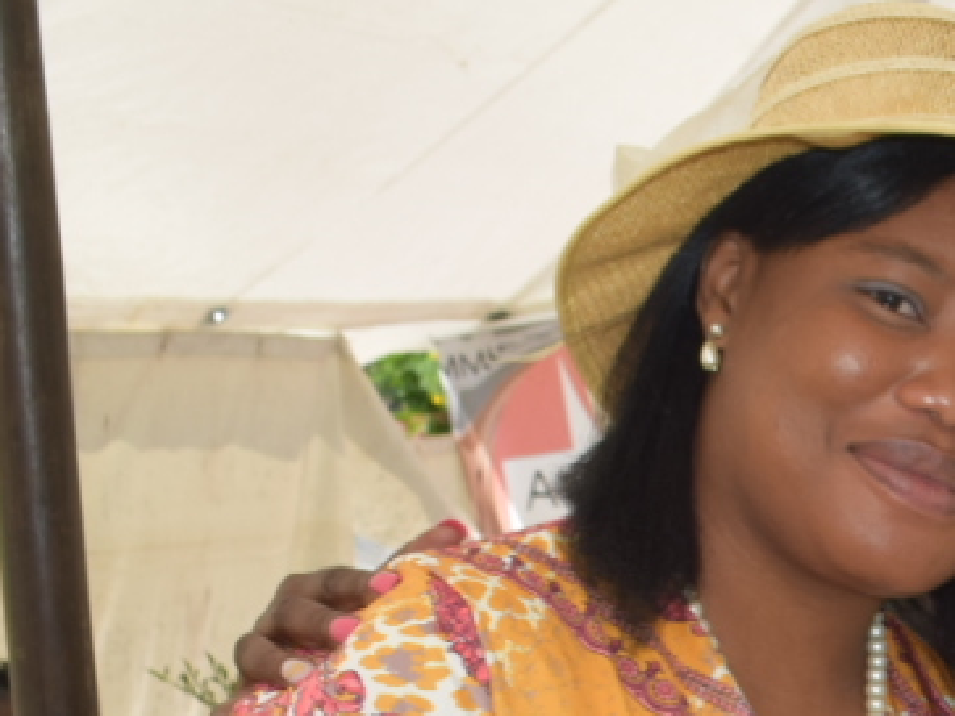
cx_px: 1476
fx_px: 3727
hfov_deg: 13.6
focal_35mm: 135
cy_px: 1306
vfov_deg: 10.3
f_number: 7.1
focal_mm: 21
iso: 100
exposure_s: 1/160
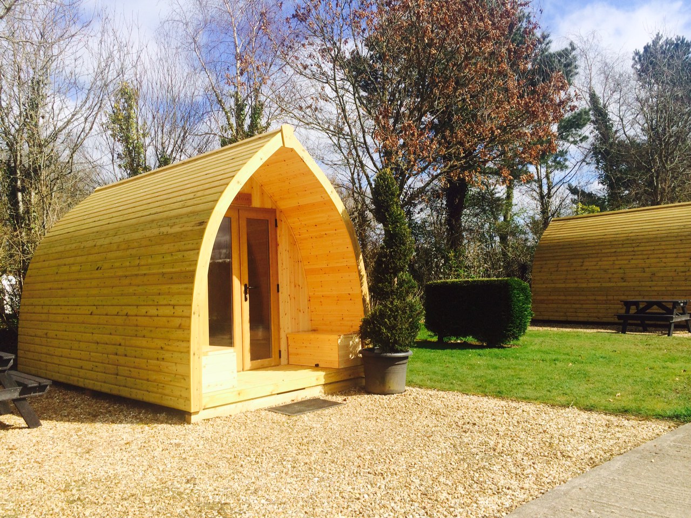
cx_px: 346
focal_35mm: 30
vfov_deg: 46.8
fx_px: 599
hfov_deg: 60.0
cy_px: 259
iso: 40
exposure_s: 1/2053
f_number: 2.2
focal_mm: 4.12
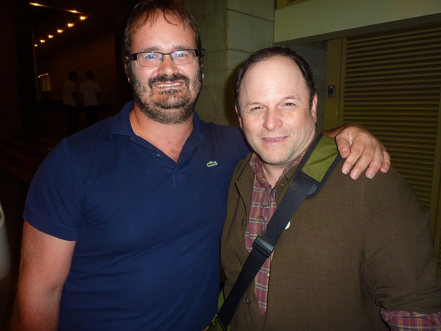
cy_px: 166
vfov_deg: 54.9
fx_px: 318
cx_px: 220
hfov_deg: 69.4
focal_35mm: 25
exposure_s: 1/30
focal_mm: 4.1
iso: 100
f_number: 3.3
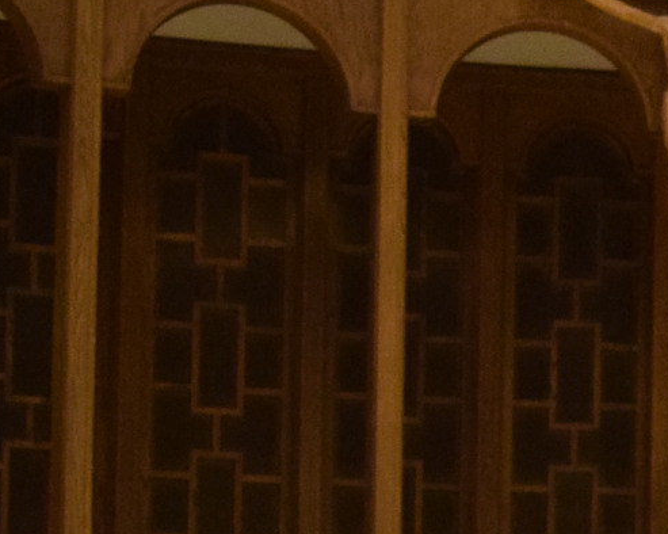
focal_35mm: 197
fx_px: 3890
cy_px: 710
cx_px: 1737
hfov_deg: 8.7
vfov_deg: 7.8
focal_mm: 23
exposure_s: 1/60
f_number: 3.8
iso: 2200
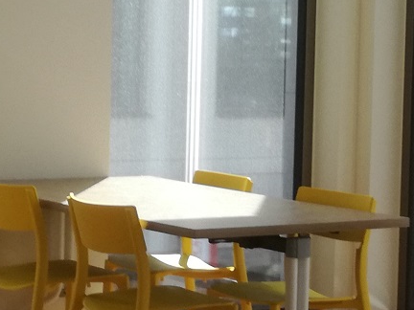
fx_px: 1495
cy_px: 172
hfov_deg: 15.7
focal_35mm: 125
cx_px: 307
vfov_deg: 11.9
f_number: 2
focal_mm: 3.79
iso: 80
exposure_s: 1/33.3
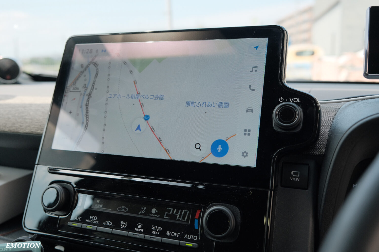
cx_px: 190
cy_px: 126
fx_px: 337
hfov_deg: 58.7
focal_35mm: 32
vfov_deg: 41.1
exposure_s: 1/500
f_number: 4
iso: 640
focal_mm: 21.4
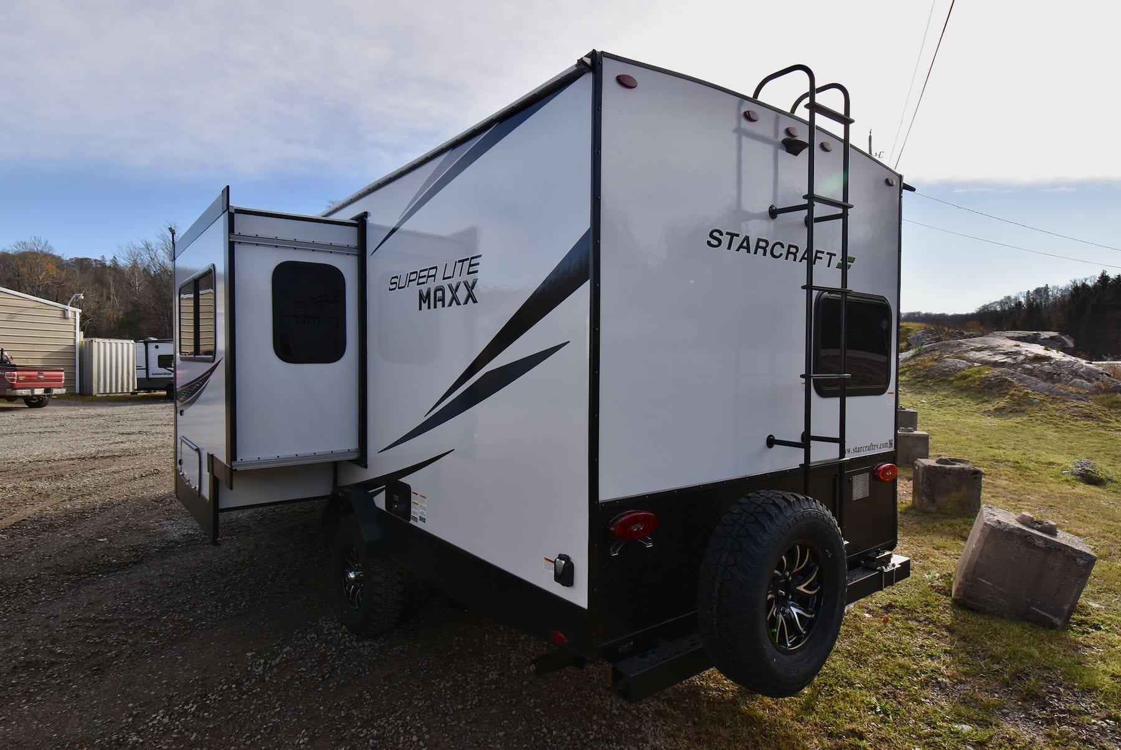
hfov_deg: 85.4
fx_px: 608
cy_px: 375
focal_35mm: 20
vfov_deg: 63.3
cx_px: 560
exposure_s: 1/320
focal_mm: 13
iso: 200
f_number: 9
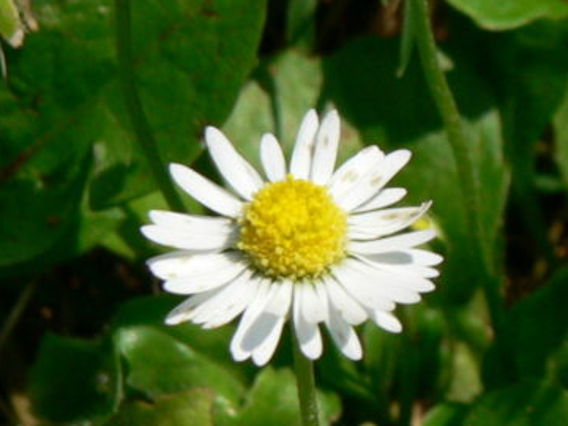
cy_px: 210
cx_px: 726
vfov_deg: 5.7
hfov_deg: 7.6
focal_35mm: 259
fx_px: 4250
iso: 100
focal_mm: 15.2
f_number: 5.6
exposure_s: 1/640
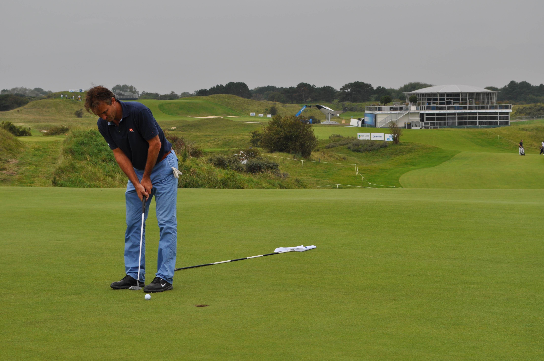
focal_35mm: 82
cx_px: 272
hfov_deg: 24.6
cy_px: 180
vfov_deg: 16.5
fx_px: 1245
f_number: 8
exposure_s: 1/250
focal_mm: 55
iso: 200
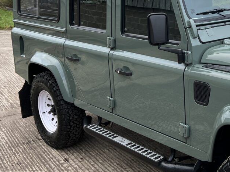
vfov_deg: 22.8
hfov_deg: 28.5
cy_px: 53
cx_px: 226
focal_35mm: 64
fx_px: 425
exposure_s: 1/121
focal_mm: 5.7
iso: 40
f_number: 1.5
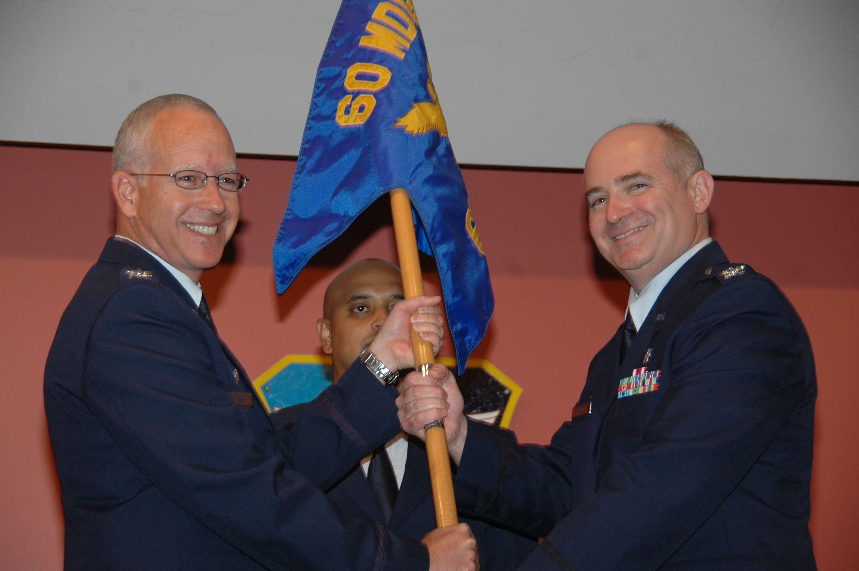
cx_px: 430
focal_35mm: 105
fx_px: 2503
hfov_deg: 19.5
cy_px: 286
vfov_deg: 13.0
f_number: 5.3
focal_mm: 70
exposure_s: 1/60
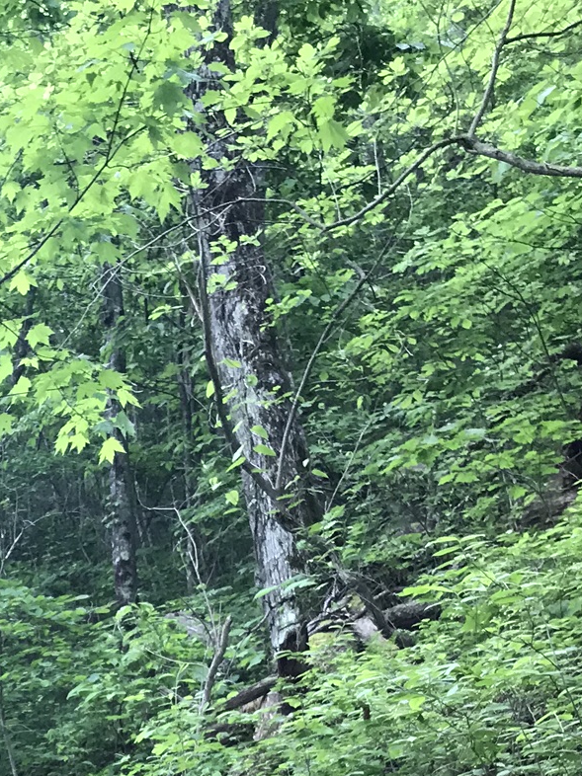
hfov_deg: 19.2
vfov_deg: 23.6
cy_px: 1010
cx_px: -83
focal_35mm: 73
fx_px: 1637
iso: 25
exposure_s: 1/40
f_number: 1.8
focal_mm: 3.99
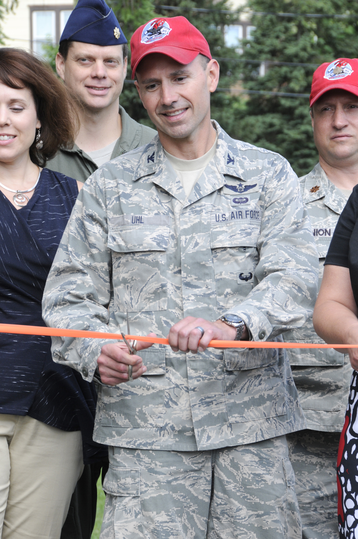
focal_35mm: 158
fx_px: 2355
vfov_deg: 13.1
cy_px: 270
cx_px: 179
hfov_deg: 8.7
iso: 400
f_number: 14
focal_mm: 105
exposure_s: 1/200
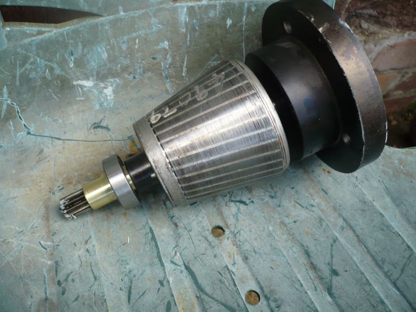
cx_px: 208
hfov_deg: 52.6
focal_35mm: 35
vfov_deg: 40.7
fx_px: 421
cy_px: 156
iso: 100
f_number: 2.8
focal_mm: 5.8
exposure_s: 1/125
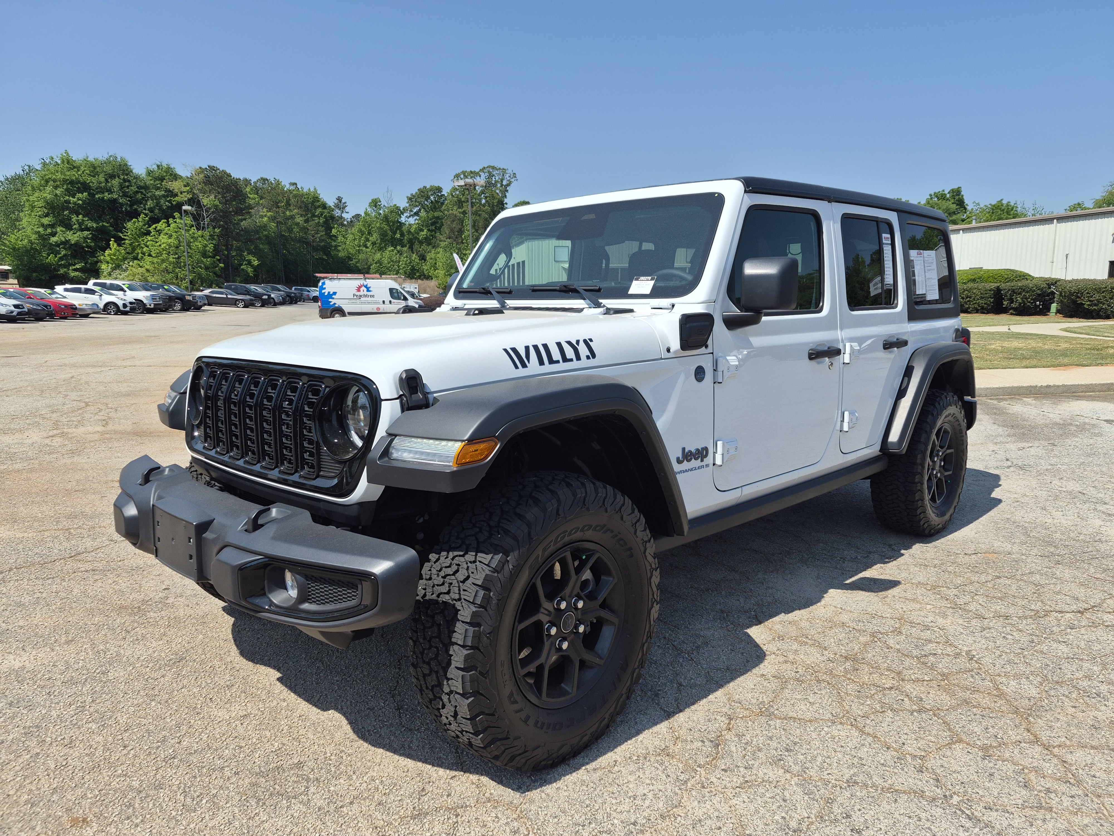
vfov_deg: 58.9
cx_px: 557
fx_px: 740
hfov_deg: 73.9
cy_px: 418
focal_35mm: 23
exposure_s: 1/6800
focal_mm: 5.4
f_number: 1.8
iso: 80
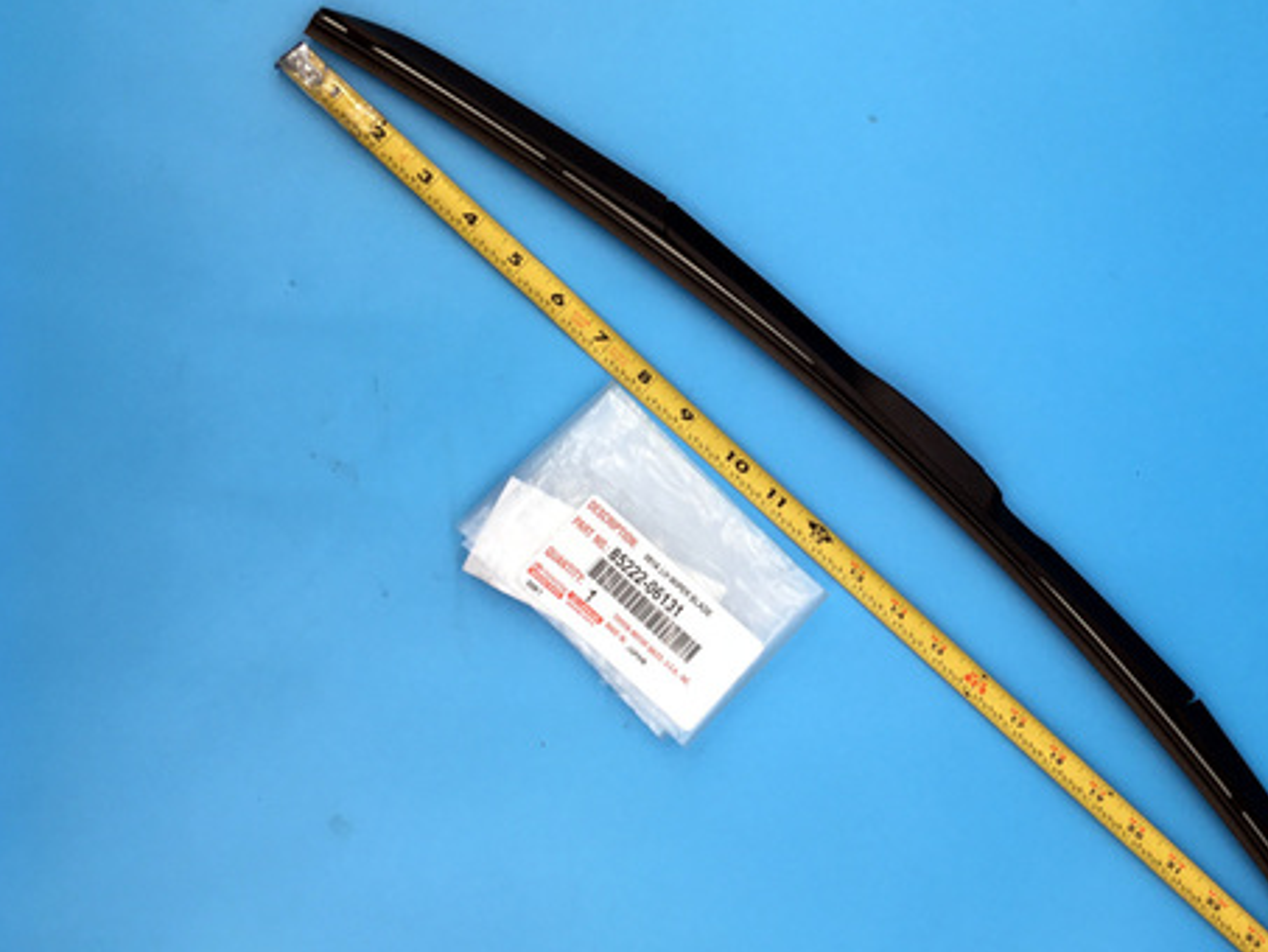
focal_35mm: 41
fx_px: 1502
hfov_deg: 45.1
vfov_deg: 35.1
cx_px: 840
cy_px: 459
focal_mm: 4.15
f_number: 2.2
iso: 32
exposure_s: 1/120
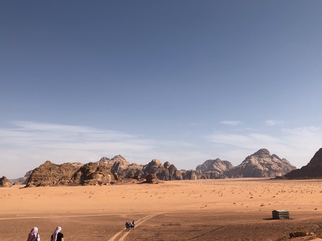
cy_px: 150
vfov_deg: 39.4
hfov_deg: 51.3
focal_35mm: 36
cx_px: 167
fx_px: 335
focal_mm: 4
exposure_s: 1/3436
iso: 20
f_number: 1.8
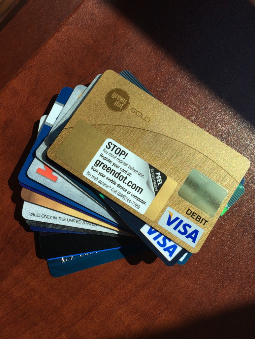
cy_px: 170
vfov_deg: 61.6
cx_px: 128
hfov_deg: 48.2
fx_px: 285
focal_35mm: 29
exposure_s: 1/1325
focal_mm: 4.15
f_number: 2.2
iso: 32
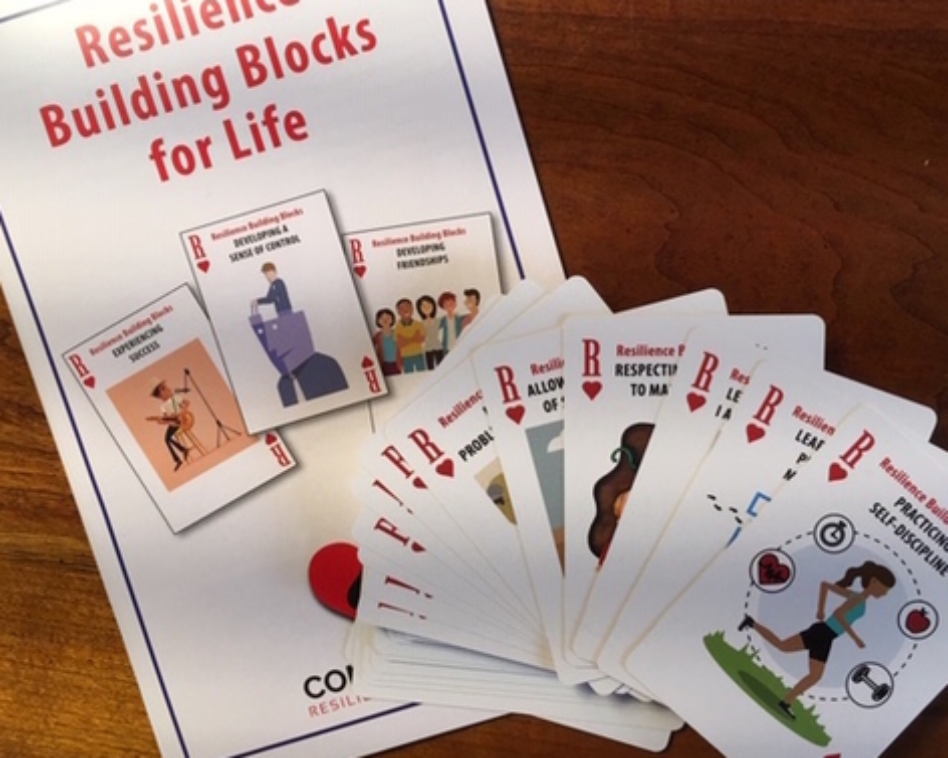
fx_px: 1009
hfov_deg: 50.3
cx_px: 504
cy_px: 354
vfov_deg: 41.1
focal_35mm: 36
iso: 40
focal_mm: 4.15
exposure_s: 1/30
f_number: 2.2
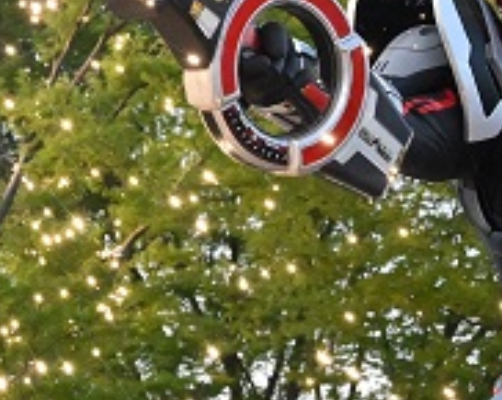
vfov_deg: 8.4
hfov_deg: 10.5
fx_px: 2715
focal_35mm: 183
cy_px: 204
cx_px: 126
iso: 2500
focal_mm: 42
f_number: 11
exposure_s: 1/640
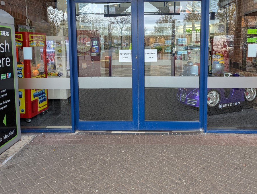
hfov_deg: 56.7
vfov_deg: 43.8
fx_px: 238
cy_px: 70
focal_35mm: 32
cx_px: 137
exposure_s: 1/82.8
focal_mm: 6.81
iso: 45
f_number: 1.85
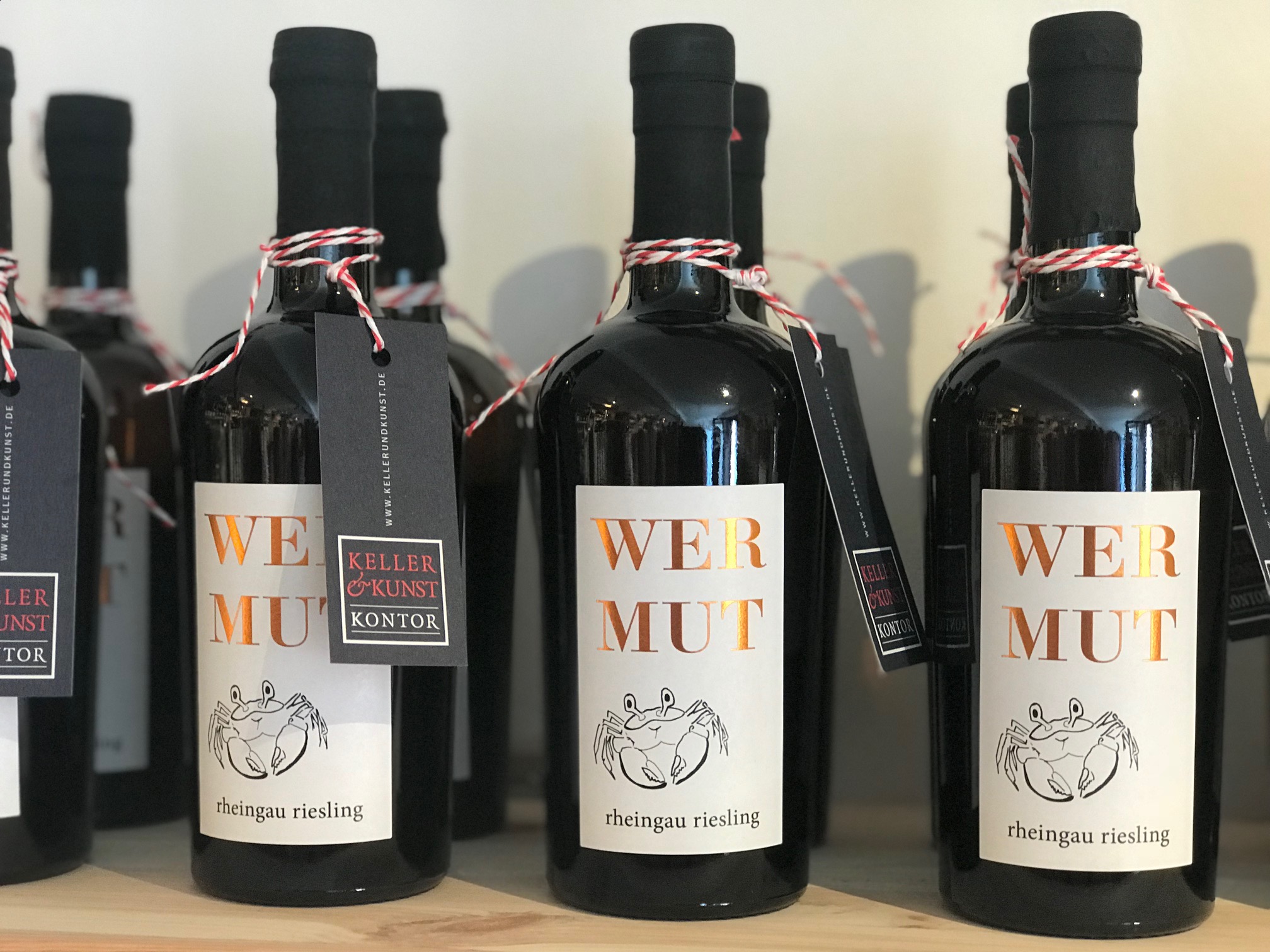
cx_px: 635
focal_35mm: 57
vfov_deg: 25.7
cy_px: 476
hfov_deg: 33.8
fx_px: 2091
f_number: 2.8
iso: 250
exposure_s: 1/50
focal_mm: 6.6
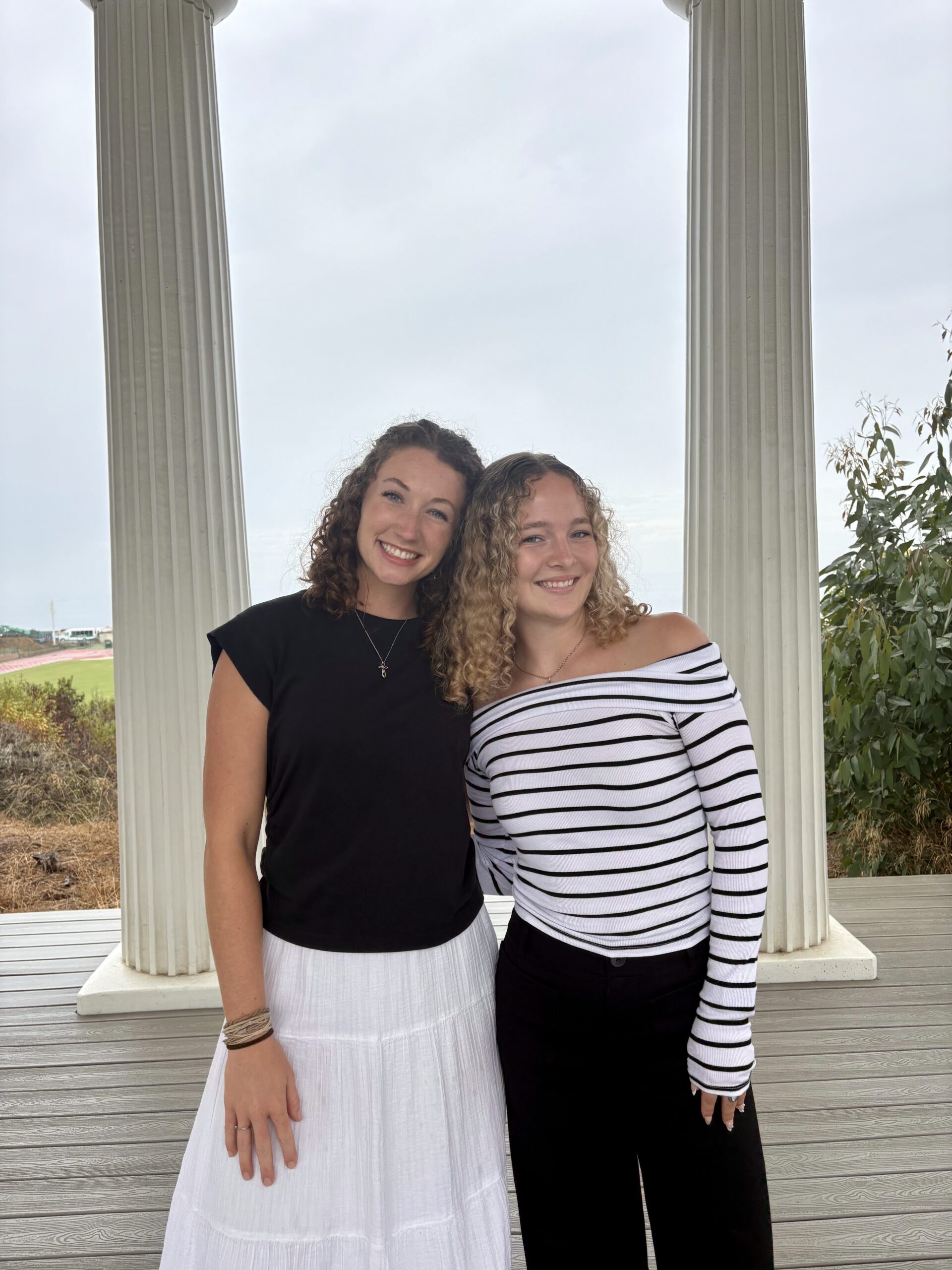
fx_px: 953
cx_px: 476
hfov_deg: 53.1
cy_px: 635
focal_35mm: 26
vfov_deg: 67.3
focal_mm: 5.96
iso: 64
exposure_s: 1/724
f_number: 1.6
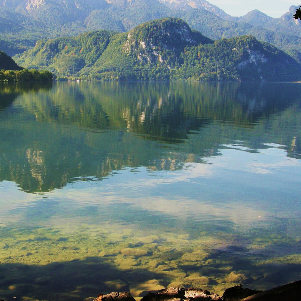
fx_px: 561
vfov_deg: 30.0
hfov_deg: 29.6
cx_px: 74
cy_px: 120
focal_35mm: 57
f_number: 4.3
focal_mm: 7.5
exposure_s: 1/140
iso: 64
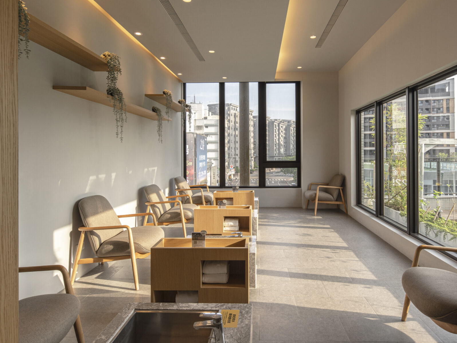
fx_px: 277
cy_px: 151
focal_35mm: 21
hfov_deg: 78.7
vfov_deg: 63.3
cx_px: 252
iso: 200
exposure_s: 1/20
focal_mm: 17
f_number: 14
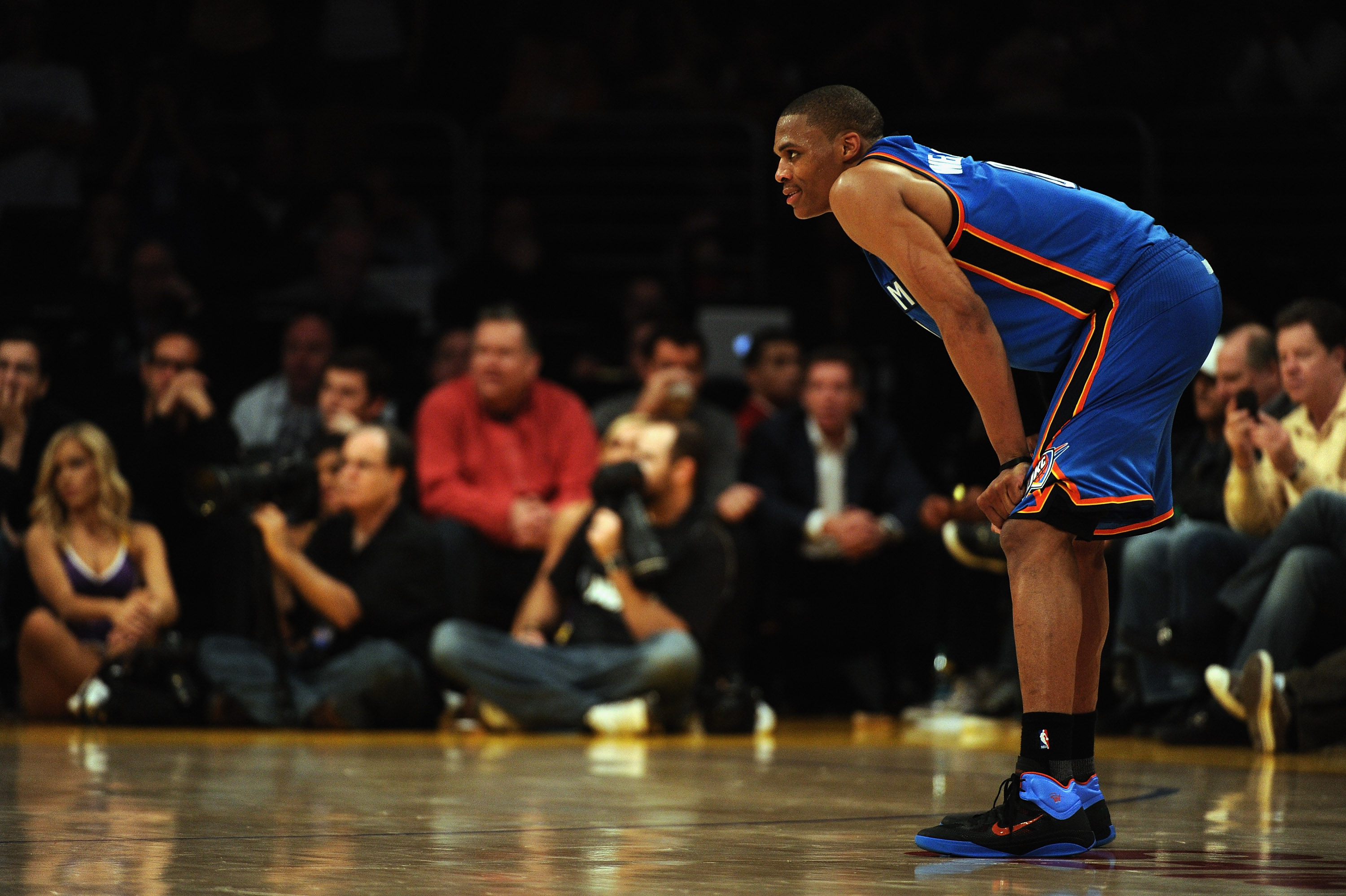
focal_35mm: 330
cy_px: 448
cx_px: 673
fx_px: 12332
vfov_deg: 4.2
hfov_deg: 6.2
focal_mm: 330
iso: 3200
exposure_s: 1/800
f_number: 4
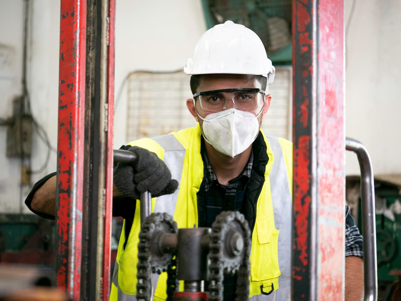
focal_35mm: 120
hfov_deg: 16.4
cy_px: 150
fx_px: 1391
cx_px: 200
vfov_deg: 12.4
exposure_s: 1/80
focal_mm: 60
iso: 200
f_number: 2.8
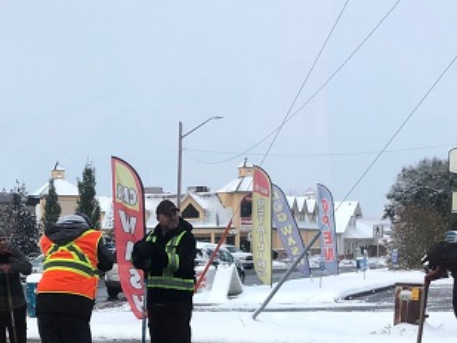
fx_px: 898
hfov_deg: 28.3
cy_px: 364
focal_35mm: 68
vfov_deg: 20.7
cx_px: 141
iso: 40
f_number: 1.8
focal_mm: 3.99
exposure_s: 1/120
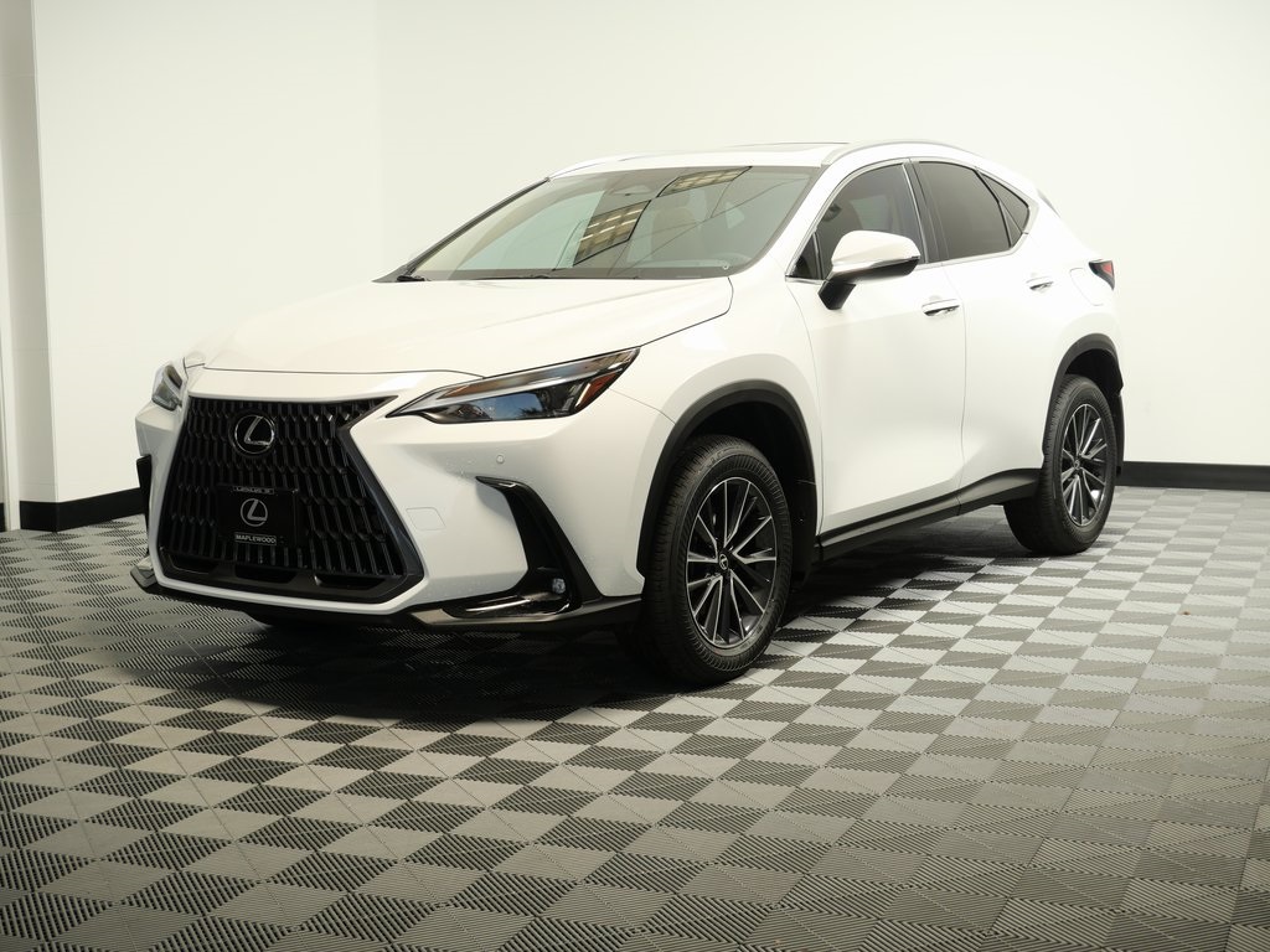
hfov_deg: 38.2
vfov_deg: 29.1
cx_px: 635
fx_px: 1834
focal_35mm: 50
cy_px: 476
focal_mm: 25
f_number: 5.6
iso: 250
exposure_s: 1/250
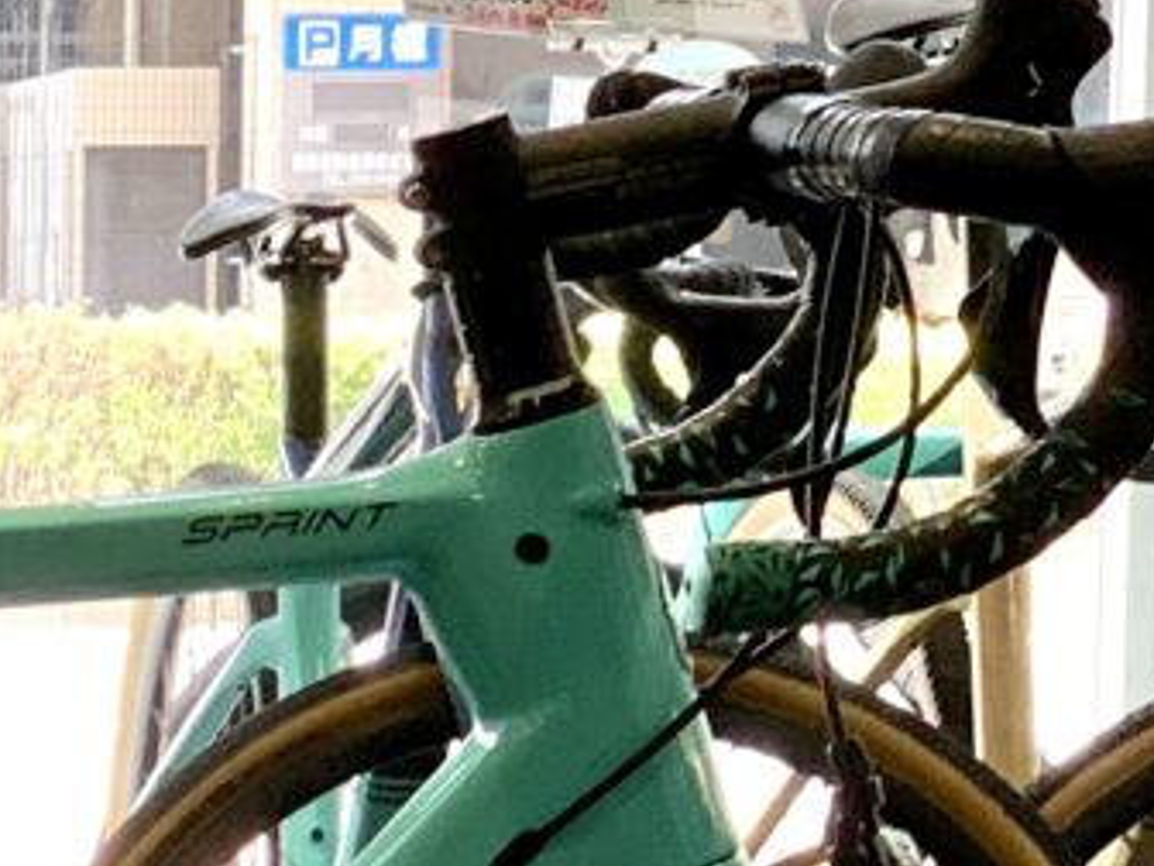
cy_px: 1361
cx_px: -532
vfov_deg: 6.2
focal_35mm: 238
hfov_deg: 8.2
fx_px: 7934
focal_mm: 6
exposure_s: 1/122
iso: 100
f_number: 2.4
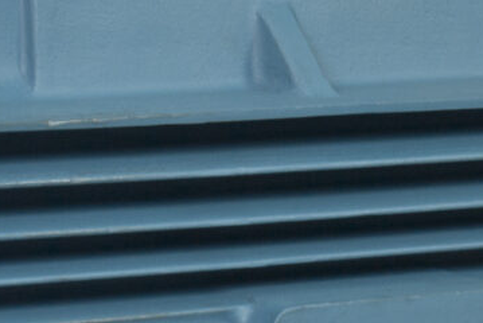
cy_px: -331
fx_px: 3276
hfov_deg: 8.4
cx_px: 102
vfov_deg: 5.5
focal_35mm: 244
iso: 100
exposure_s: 1/125
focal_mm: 38
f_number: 11
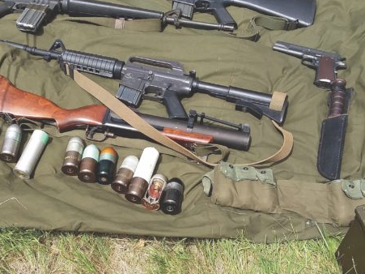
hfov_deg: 40.7
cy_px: 165
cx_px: 119
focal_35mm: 46
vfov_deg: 31.4
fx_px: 485
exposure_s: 1/832
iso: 50
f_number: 1.9
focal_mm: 2.91
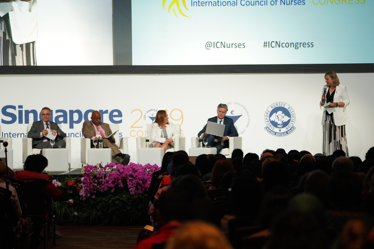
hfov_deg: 10.7
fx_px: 1995
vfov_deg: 7.2
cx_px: 187
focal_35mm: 192
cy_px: 124
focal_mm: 192
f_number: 5.6
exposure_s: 1/250
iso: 4000
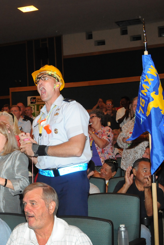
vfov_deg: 35.1
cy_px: 126
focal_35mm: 57
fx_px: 390
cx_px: -17
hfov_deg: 22.4
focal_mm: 24
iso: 1250
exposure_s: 1/30
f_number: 5
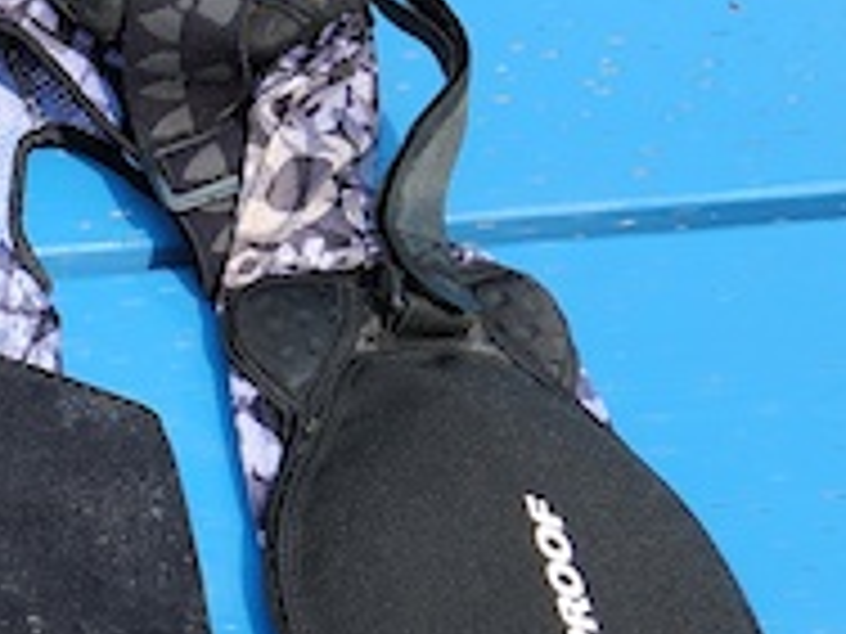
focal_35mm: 98
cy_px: 715
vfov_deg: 14.7
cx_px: -477
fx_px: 2395
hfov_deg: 17.7
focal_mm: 5.4
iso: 20
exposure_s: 1/684
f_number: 1.8
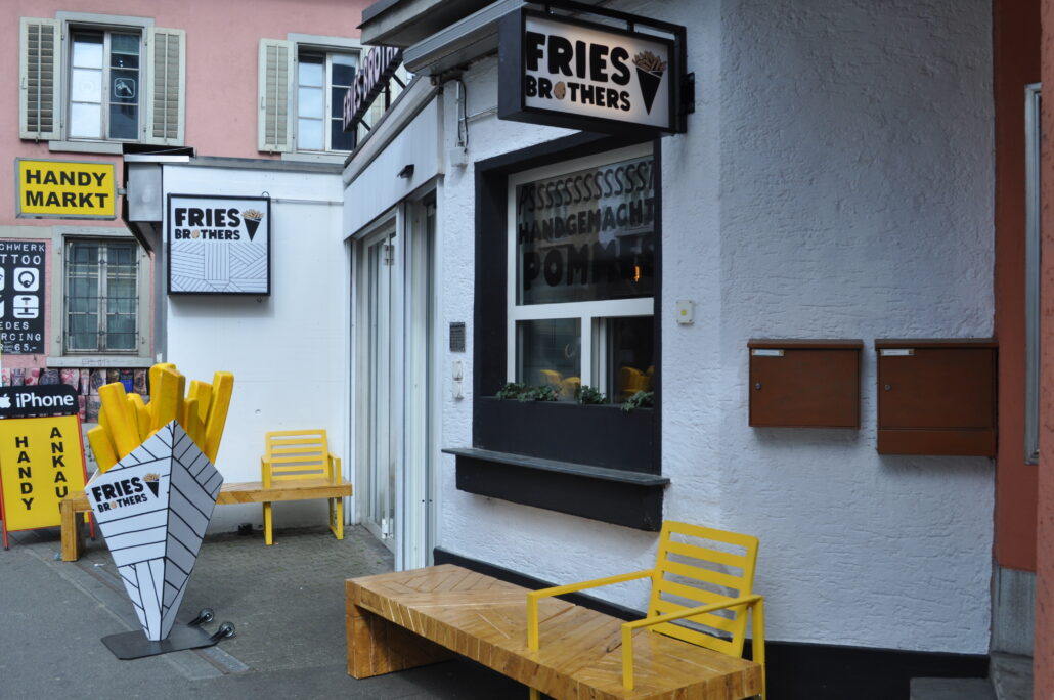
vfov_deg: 36.8
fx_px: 1053
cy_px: 350
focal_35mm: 36
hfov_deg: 53.2
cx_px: 527
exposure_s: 1/200
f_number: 7.1
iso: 200
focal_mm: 24
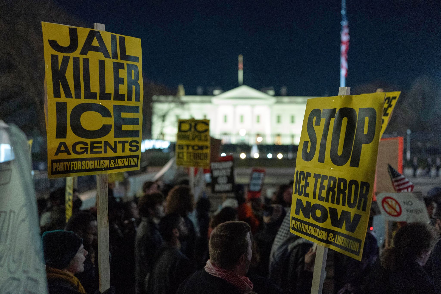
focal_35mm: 35
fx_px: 429
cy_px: 147
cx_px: 220
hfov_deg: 54.4
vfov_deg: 37.8
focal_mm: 35
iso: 6400
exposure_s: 1/200
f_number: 1.8
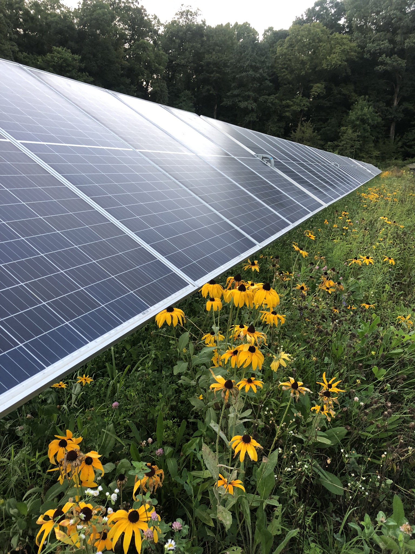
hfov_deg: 49.7
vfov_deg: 63.4
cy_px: 277
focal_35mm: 28
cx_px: 208
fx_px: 448
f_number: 1.8
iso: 40
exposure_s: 1/24
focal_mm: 4
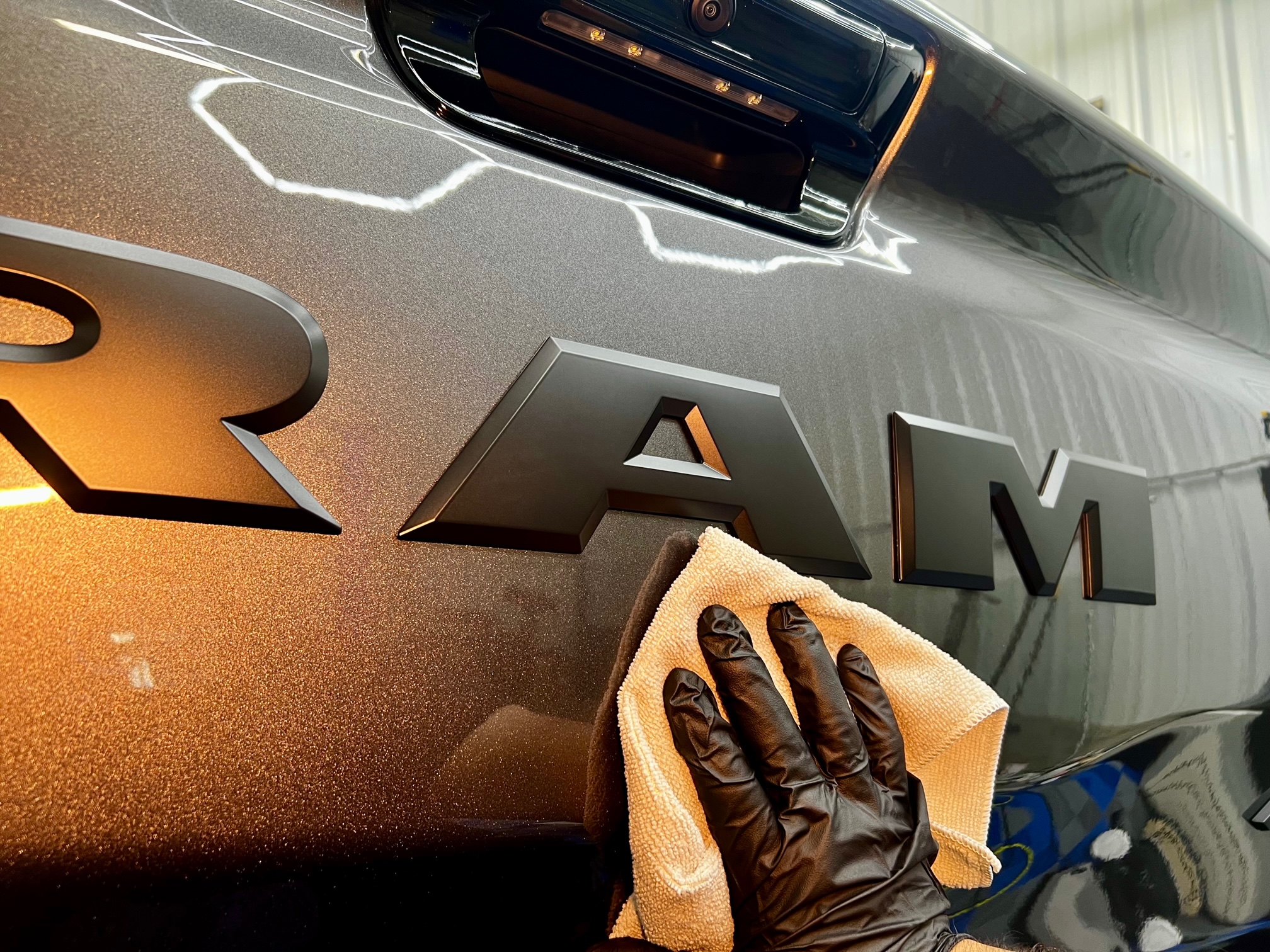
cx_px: 635
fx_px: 954
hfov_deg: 67.3
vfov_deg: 53.1
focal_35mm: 26
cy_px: 476
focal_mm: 5.7
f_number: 1.5
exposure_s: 1/60
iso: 80
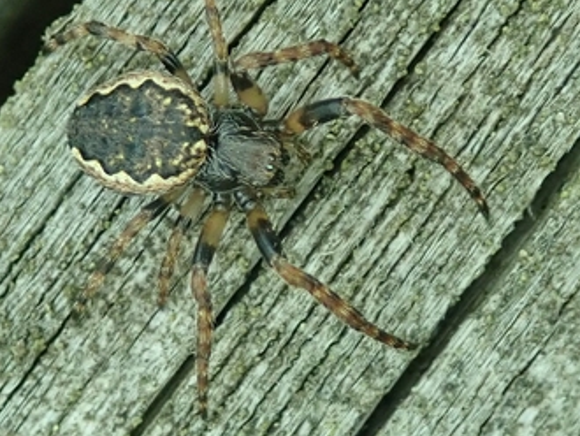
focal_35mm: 115
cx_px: 273
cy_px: 182
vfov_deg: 12.9
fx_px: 1928
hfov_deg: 17.1
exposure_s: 1/320
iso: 500
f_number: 4.5
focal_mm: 15.41
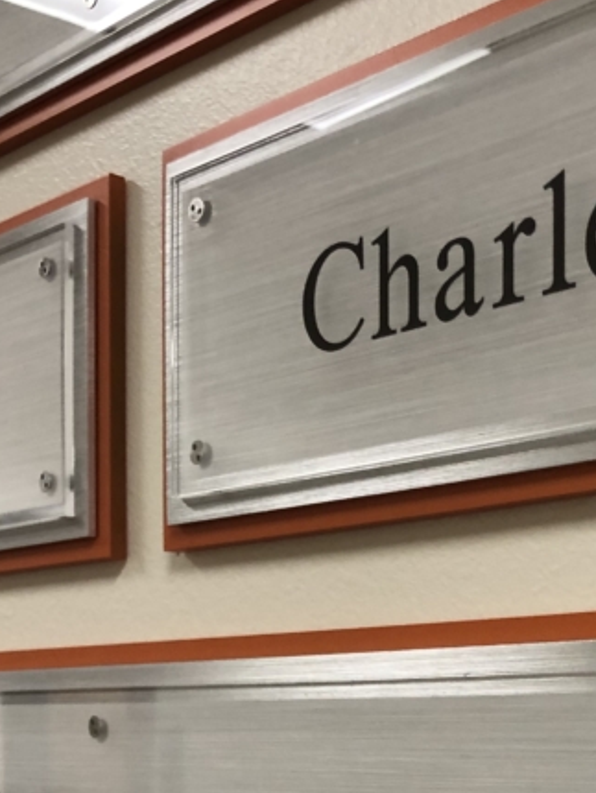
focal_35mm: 67
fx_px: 1537
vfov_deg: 27.7
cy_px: 740
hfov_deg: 21.7
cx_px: 479
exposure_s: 1/15
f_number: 1.8
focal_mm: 3.99
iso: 50
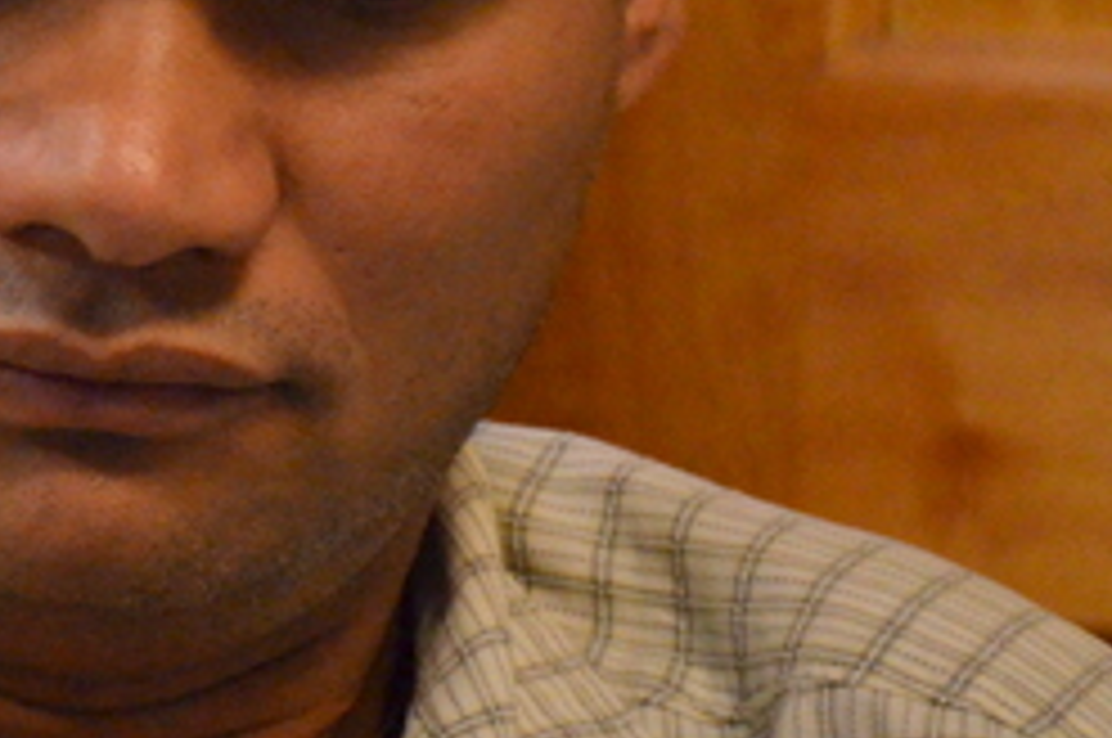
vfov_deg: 3.1
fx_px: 13481
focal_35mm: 437
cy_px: 396
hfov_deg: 4.7
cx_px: -536
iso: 4000
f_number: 6.3
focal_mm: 90
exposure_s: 1/250
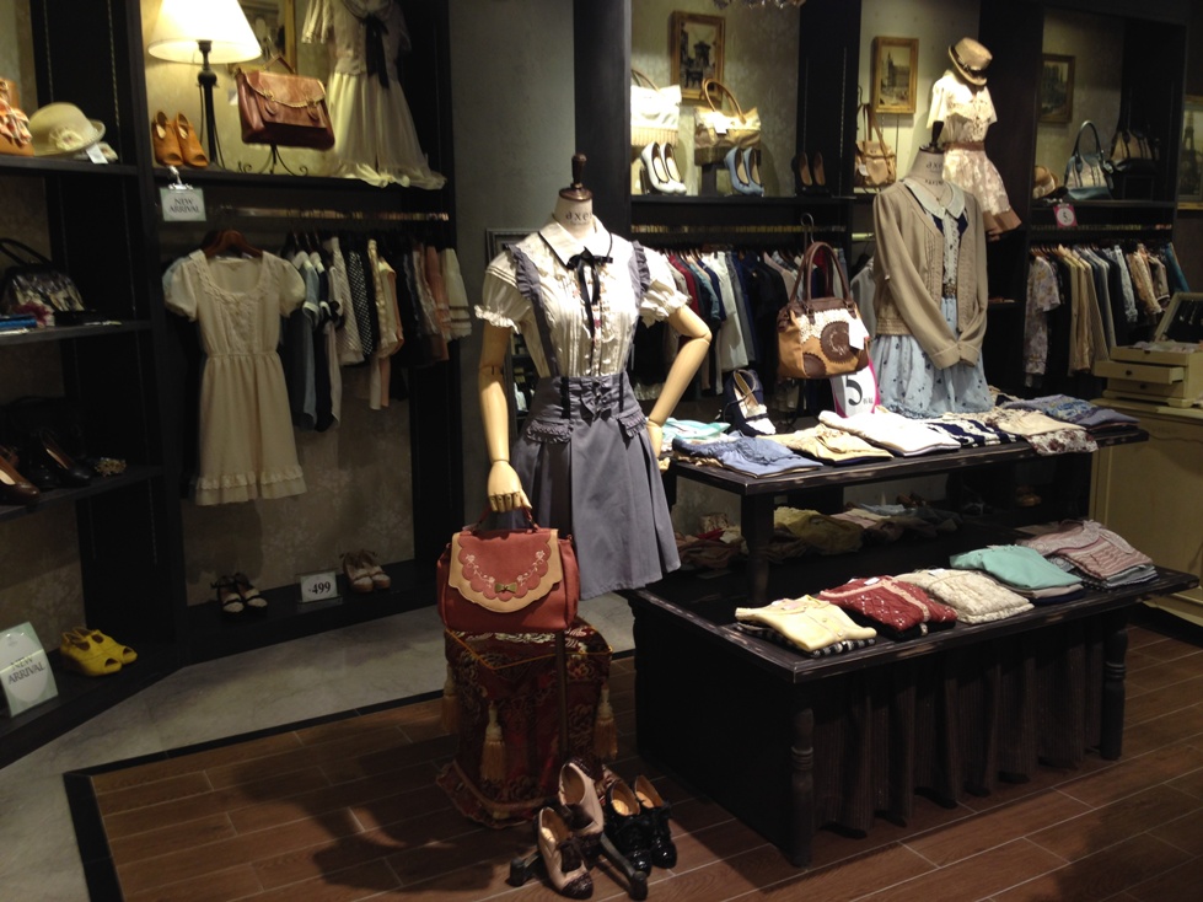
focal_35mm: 33
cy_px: 451
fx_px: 1147
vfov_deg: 42.9
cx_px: 602
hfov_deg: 55.4
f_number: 2.4
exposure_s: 1/20
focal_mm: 4.12
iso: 50
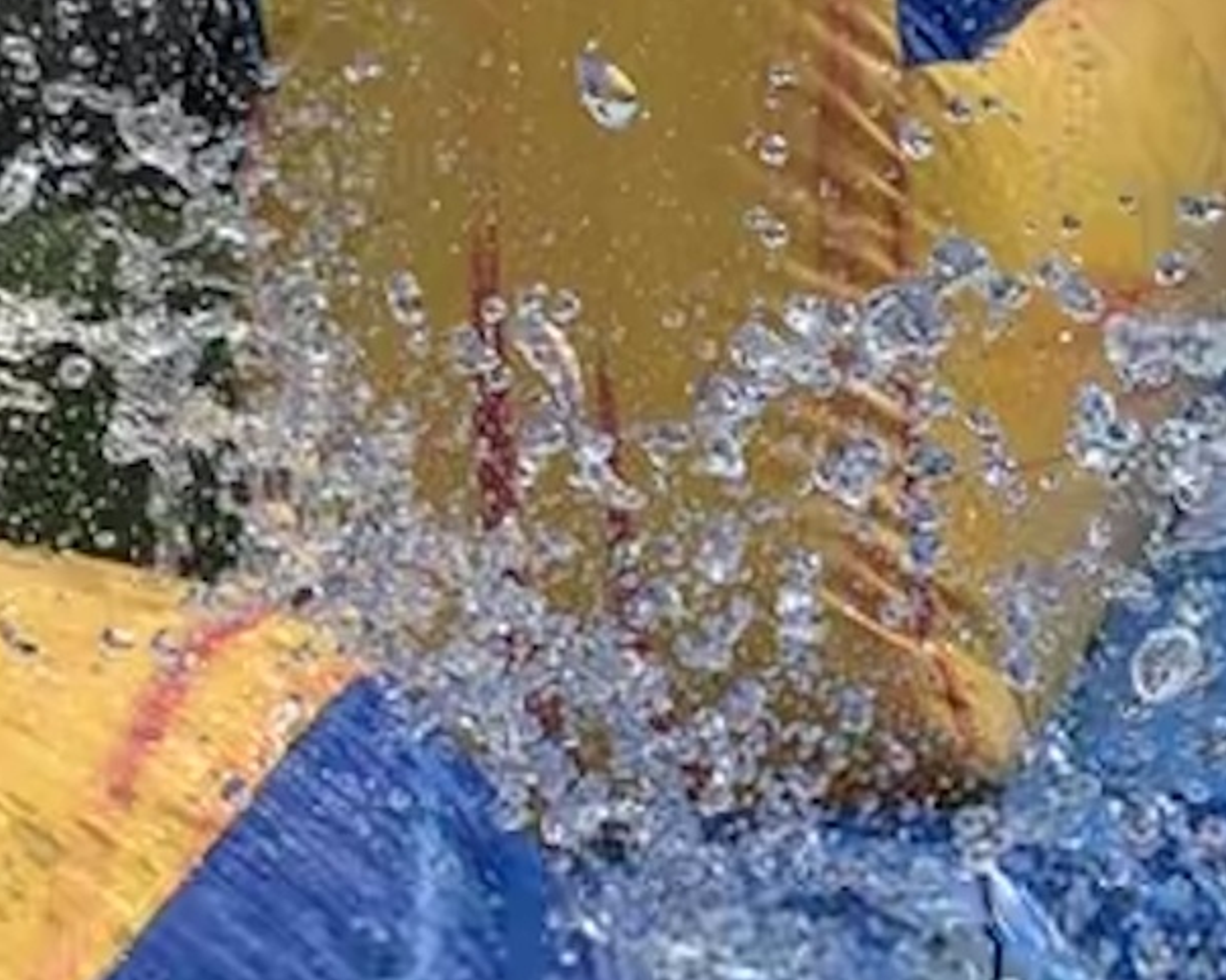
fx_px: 4571
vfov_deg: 11.6
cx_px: 2367
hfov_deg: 13.4
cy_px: 1609
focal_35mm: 126
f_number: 1.8
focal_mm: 4.25
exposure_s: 1/3401
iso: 25
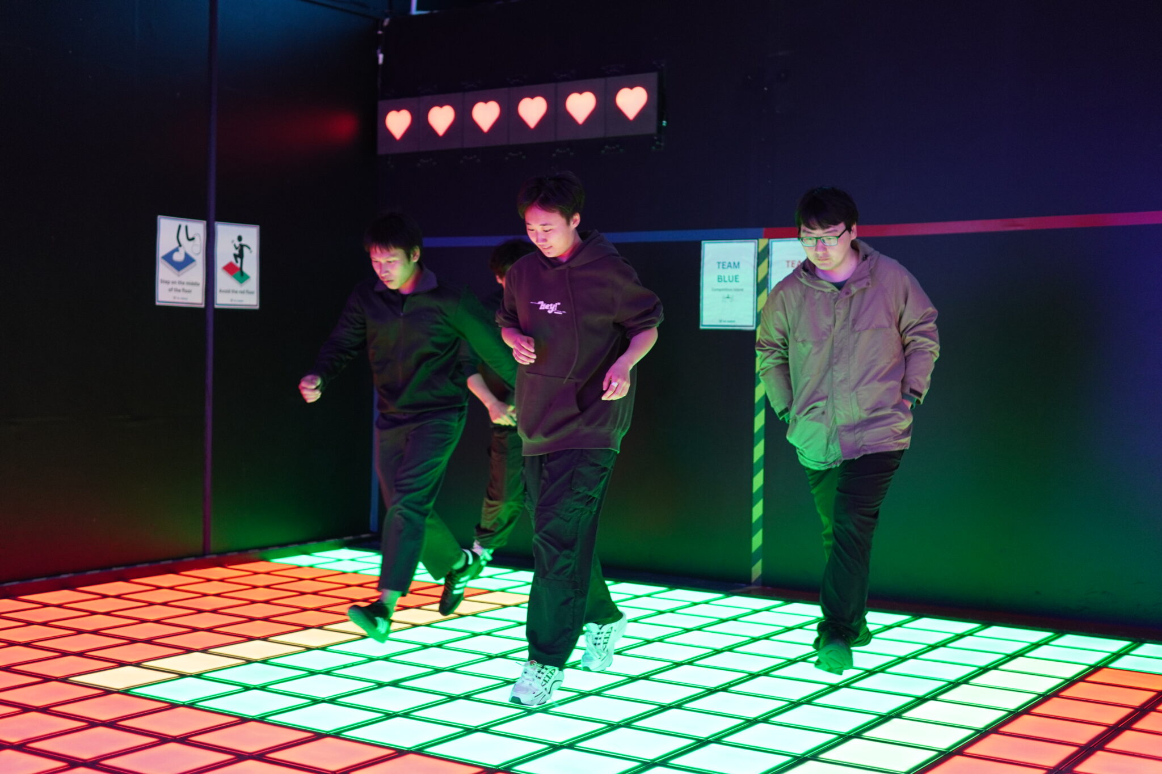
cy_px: 387
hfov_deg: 43.6
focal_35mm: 45
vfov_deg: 29.9
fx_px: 1452
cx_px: 581
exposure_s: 1/160
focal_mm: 30
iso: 800
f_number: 1.4
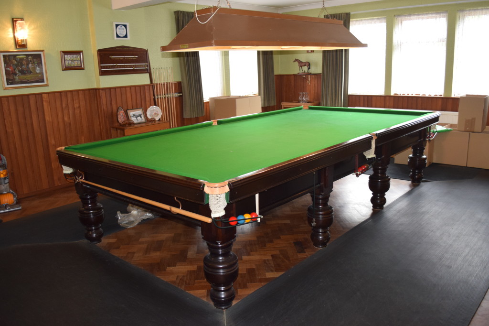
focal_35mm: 30
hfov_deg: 61.9
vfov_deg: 43.6
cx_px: 244
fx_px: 407
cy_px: 163
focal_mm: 20
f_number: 3.8
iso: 1000
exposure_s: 1/60
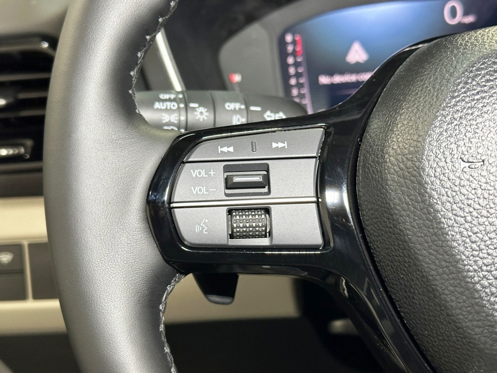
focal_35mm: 48
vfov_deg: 30.3
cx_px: 248
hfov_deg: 39.7
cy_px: 186
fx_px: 689
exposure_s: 1/40
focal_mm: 6.86
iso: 400
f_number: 1.78
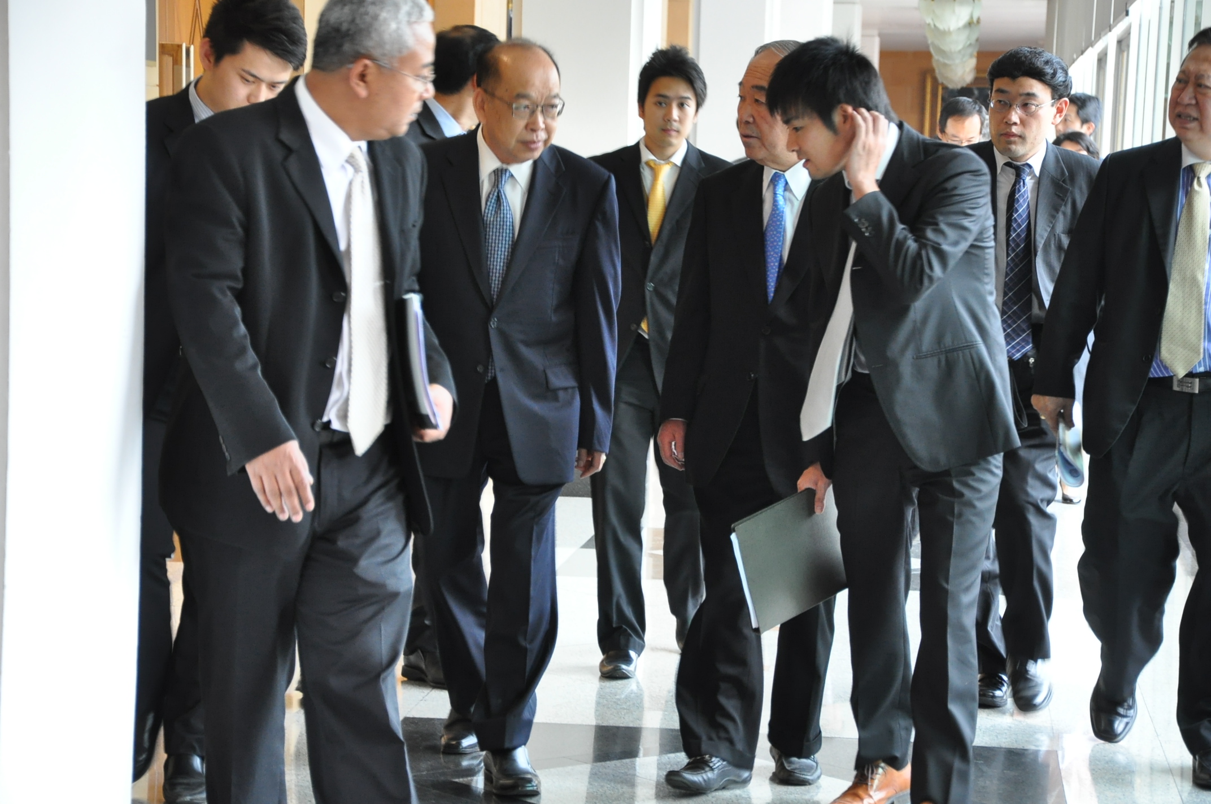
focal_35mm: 99
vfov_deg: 13.8
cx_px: 606
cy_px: 402
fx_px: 3326
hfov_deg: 20.6
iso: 1000
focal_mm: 66
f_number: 5.3
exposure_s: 1/40
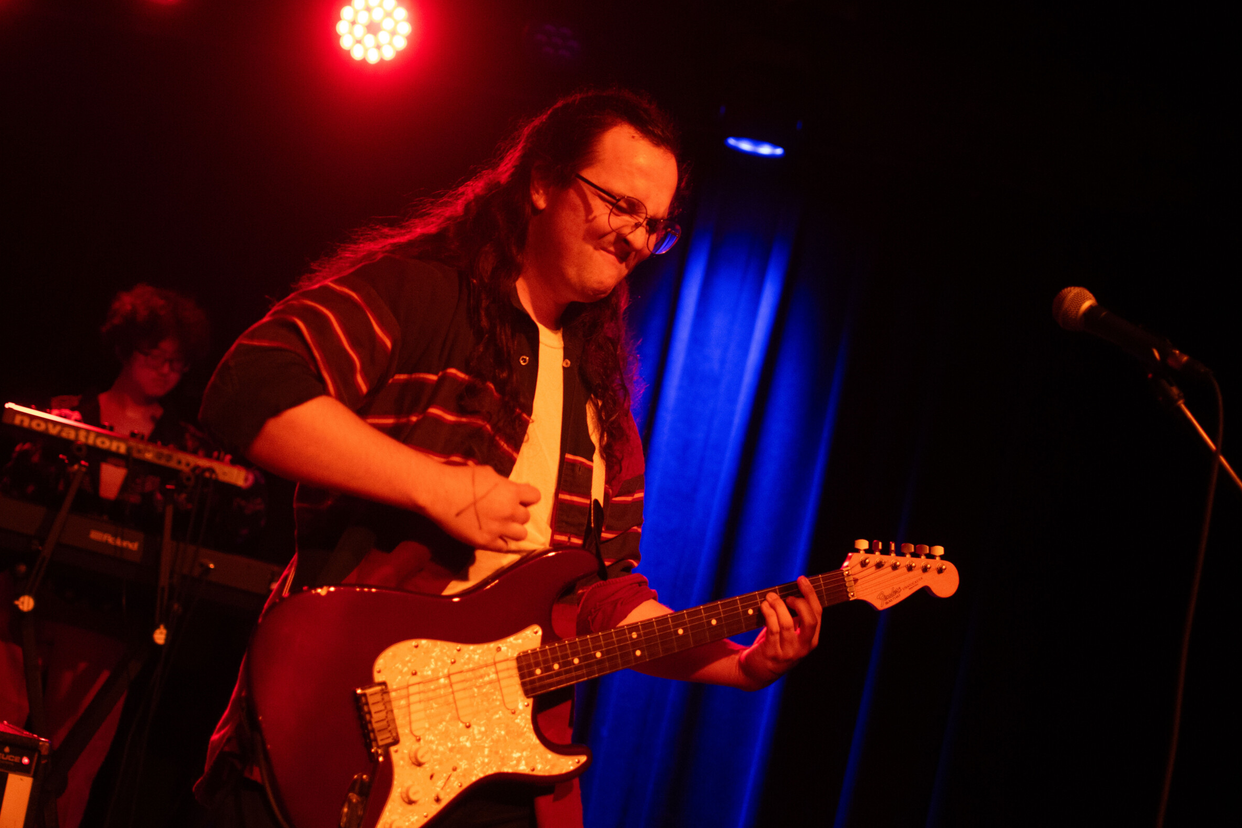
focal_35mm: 57
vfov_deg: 24.0
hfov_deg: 35.3
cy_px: 421
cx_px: 603
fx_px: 1951
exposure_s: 1/400
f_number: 1.8
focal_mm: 35
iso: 1600
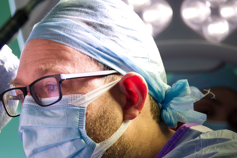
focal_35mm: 301
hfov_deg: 6.8
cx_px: 56
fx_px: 1981
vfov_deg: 4.6
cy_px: 111
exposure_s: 1/200
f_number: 5.3
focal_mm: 175
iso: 640
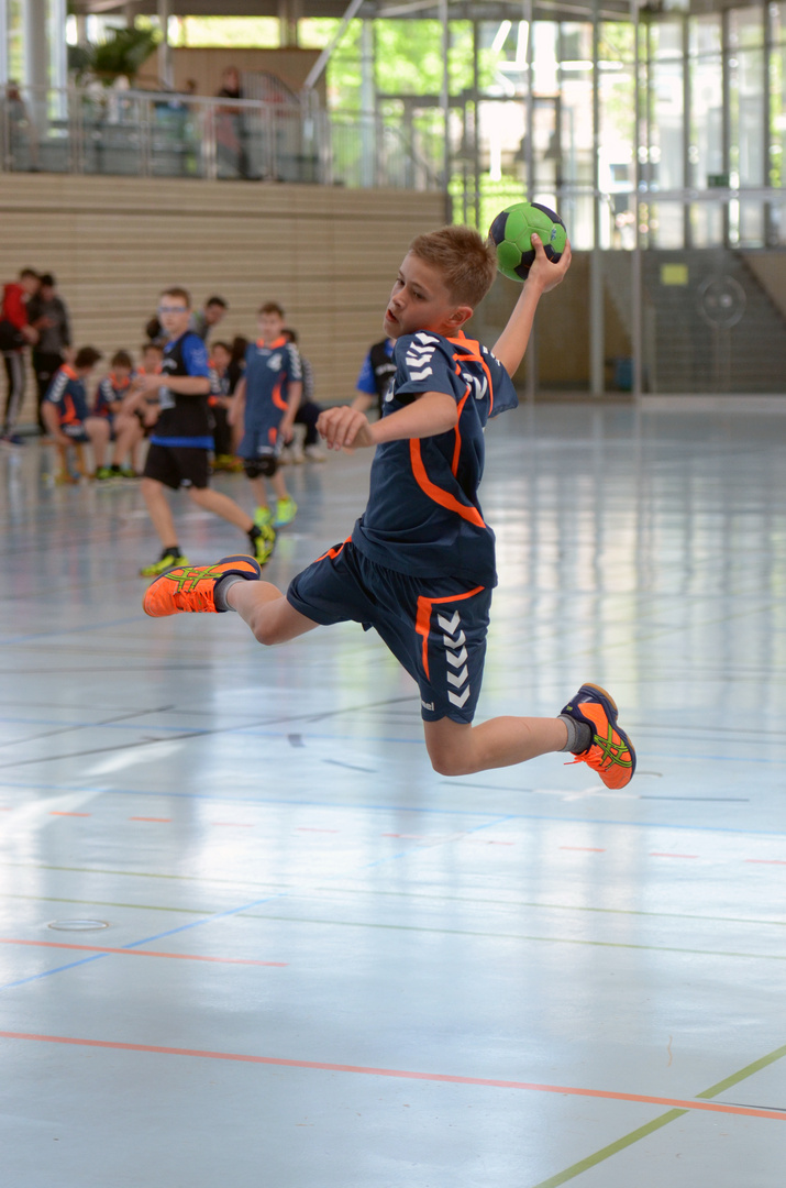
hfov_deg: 13.0
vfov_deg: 19.5
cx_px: 393
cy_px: 594
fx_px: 3455
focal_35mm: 105
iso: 1100
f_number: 2.8
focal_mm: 70
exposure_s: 1/1000
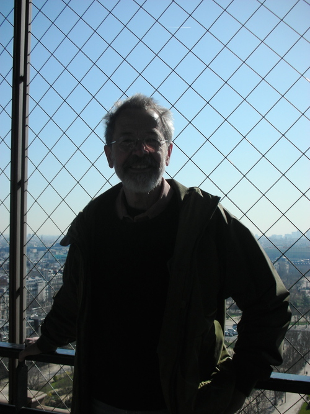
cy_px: 207
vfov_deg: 41.2
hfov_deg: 31.5
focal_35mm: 46
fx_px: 549
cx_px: 155
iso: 50
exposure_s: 1/108
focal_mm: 7.7
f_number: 9.9
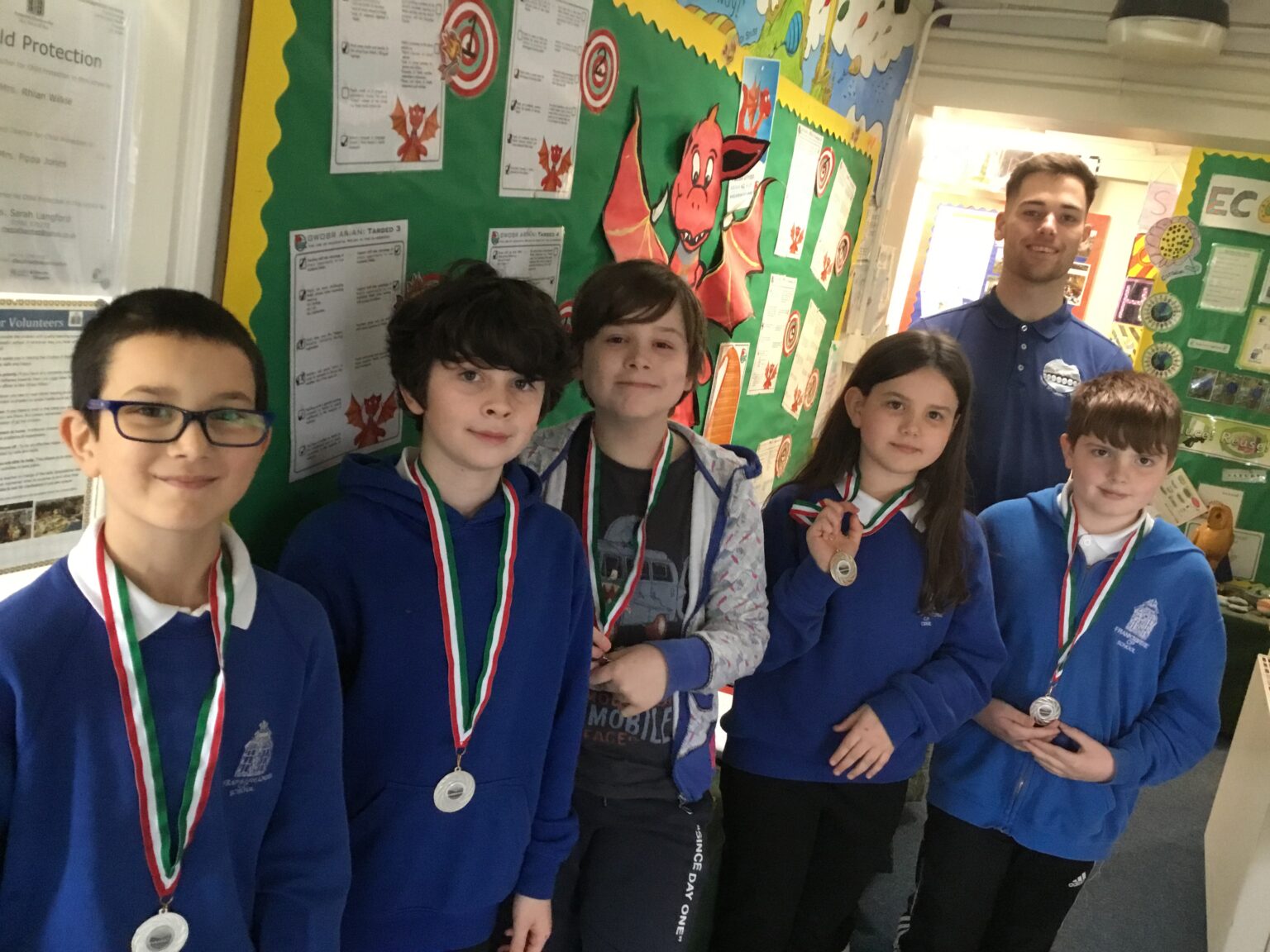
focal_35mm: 31
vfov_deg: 45.4
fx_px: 1137
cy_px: 476
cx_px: 635
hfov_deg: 58.4
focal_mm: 3.3
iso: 250
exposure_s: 1/25
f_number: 2.4
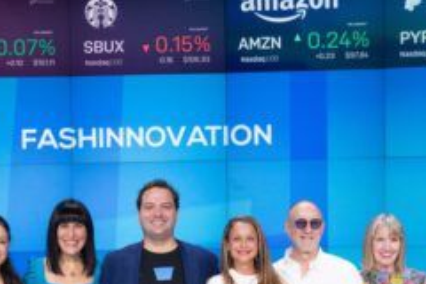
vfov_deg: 20.5
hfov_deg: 31.3
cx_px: 101
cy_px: 314
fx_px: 745
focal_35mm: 63
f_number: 4
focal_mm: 24
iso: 1250
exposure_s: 1/160
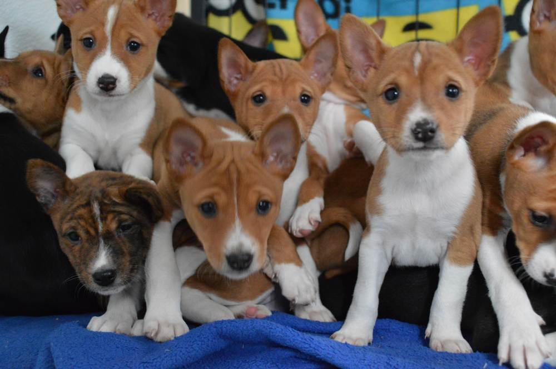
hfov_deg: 38.9
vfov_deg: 26.4
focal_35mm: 51
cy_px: 184
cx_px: 278
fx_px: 787
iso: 3200
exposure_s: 1/80
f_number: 4.5
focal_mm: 34
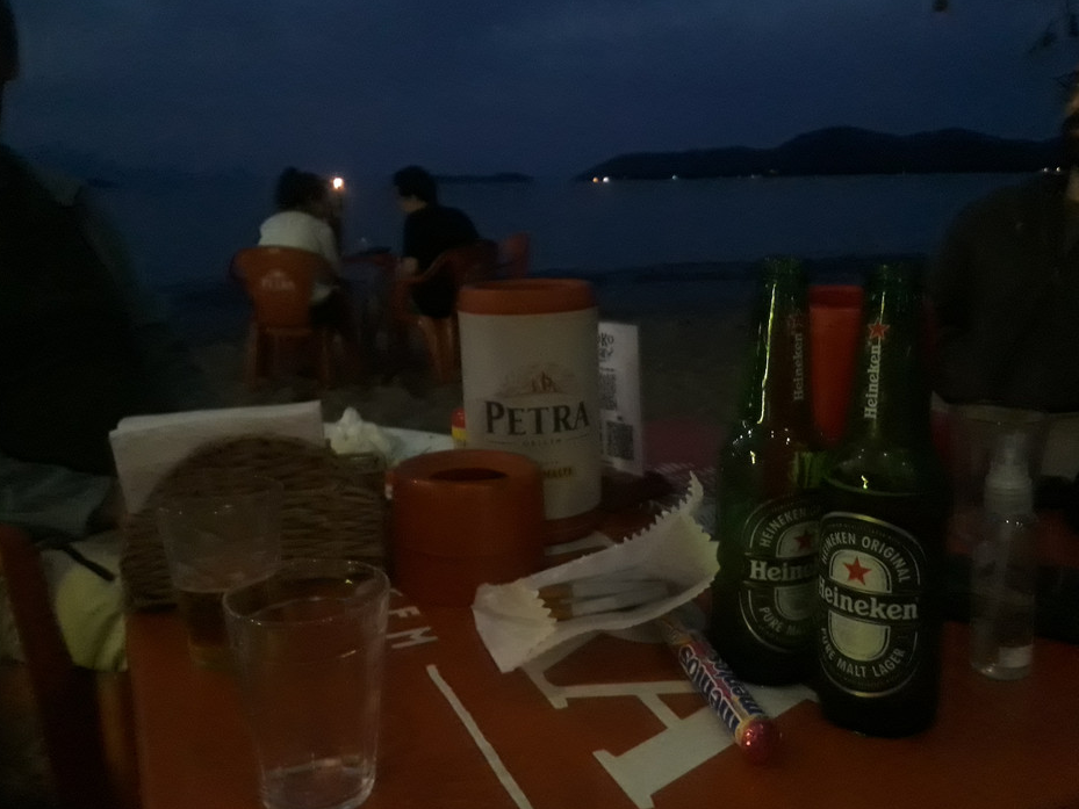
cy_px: 393
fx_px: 966
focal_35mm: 31
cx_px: 584
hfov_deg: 58.3
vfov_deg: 45.4
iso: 800
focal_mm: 3.6
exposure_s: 1/10
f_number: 1.9
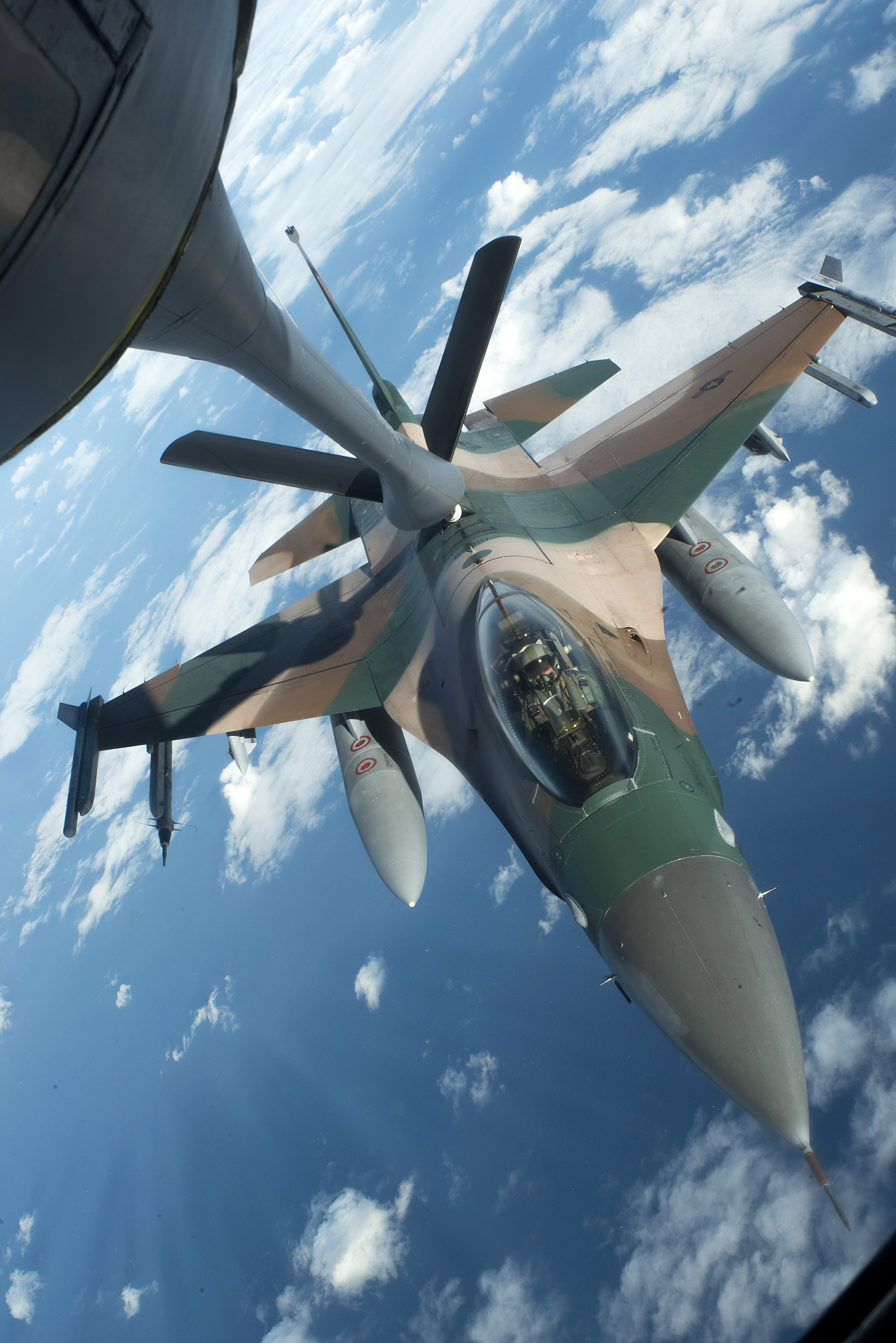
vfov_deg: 65.5
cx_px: 448
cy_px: 672
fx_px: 1044
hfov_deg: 46.4
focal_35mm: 28
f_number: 18
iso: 400
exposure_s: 1/160
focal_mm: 28
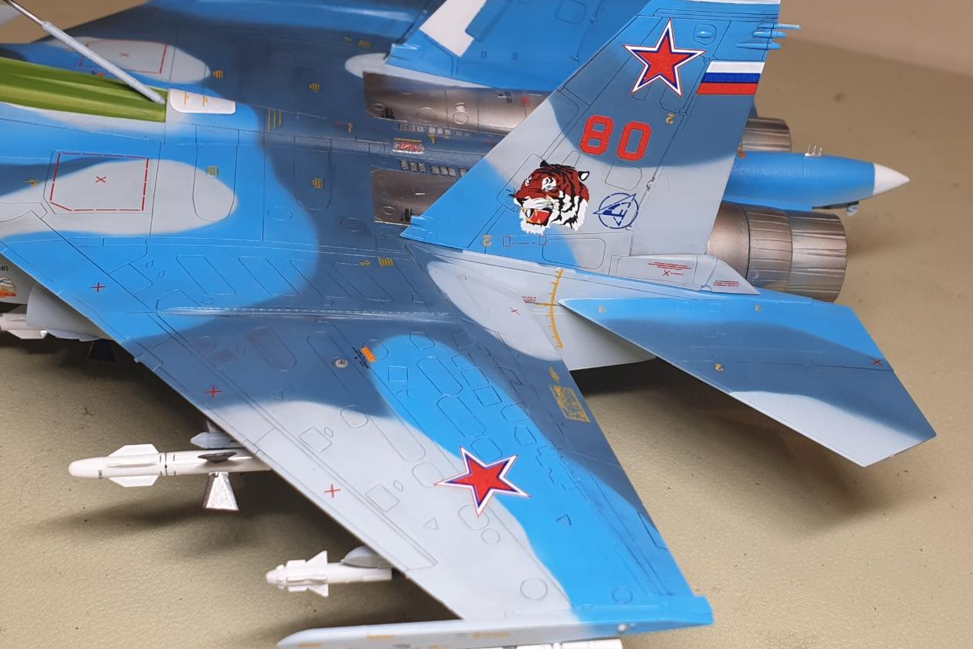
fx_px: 757
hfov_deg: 65.5
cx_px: 501
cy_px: 332
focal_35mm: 28
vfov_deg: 46.4
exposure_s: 1/120
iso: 64
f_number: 2.4
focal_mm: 4.3
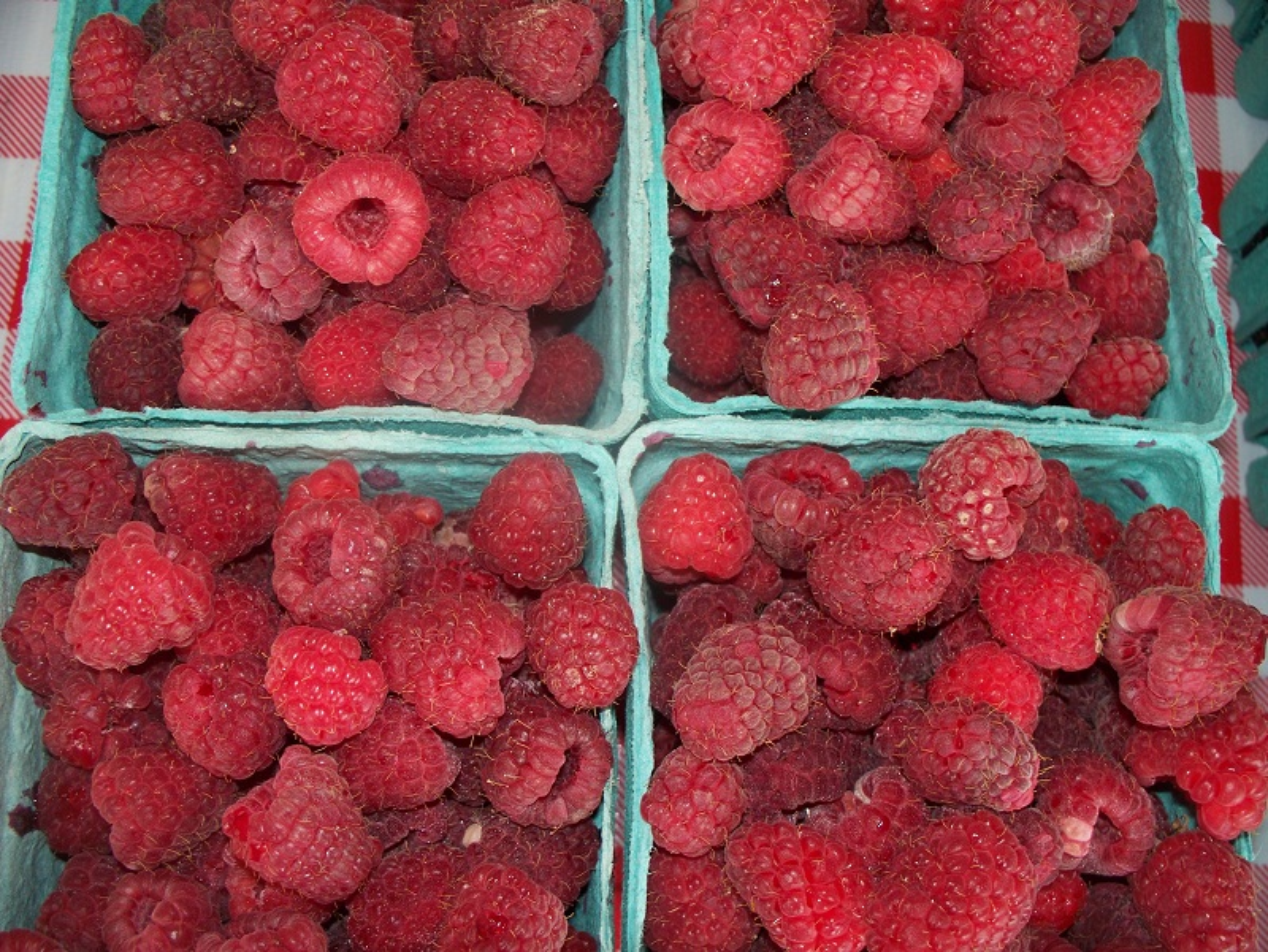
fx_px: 1319
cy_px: 476
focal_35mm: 36
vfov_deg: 39.7
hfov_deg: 51.3
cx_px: 634
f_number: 2.8
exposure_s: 1/60
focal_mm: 7.54
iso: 64
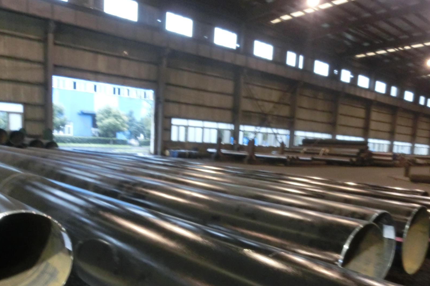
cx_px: 226
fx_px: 382
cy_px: 202
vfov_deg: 40.3
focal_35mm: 32
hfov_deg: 58.7
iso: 800
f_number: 3
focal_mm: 4.24
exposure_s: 1/15
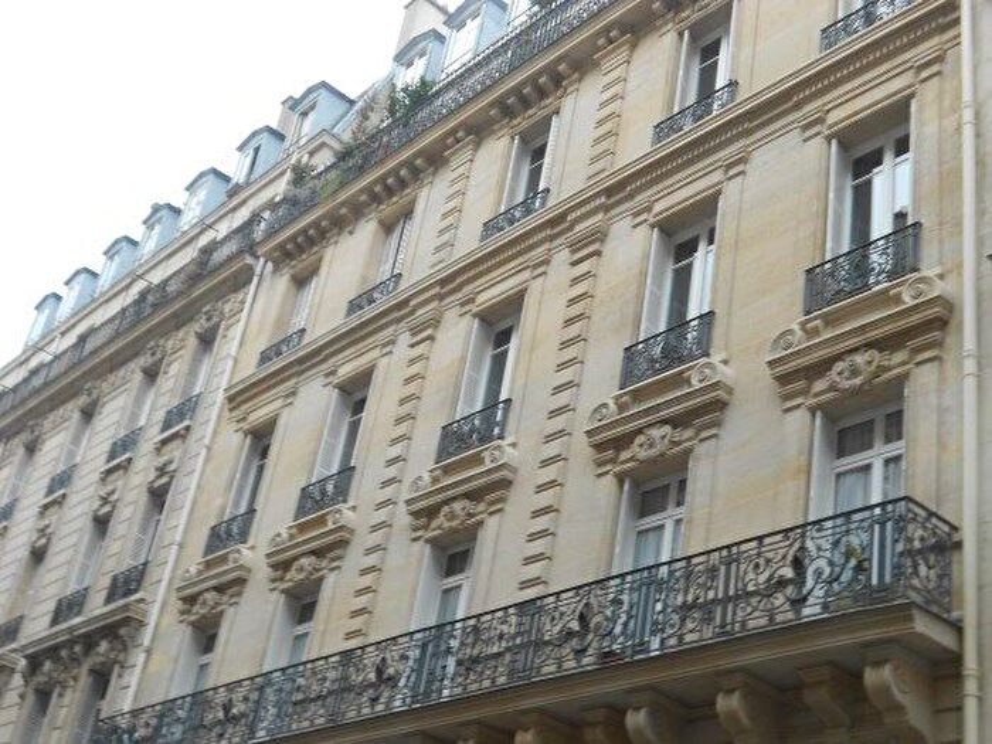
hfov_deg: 38.9
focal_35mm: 49
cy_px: 372
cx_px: 496
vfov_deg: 29.7
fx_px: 1404
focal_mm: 9
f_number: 4.5
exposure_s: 1/40
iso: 80
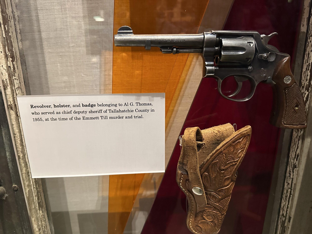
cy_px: 117
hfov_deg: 71.6
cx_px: 156
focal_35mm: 24
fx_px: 216
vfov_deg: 56.8
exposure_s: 1/40
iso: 800
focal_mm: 6.86
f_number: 1.78
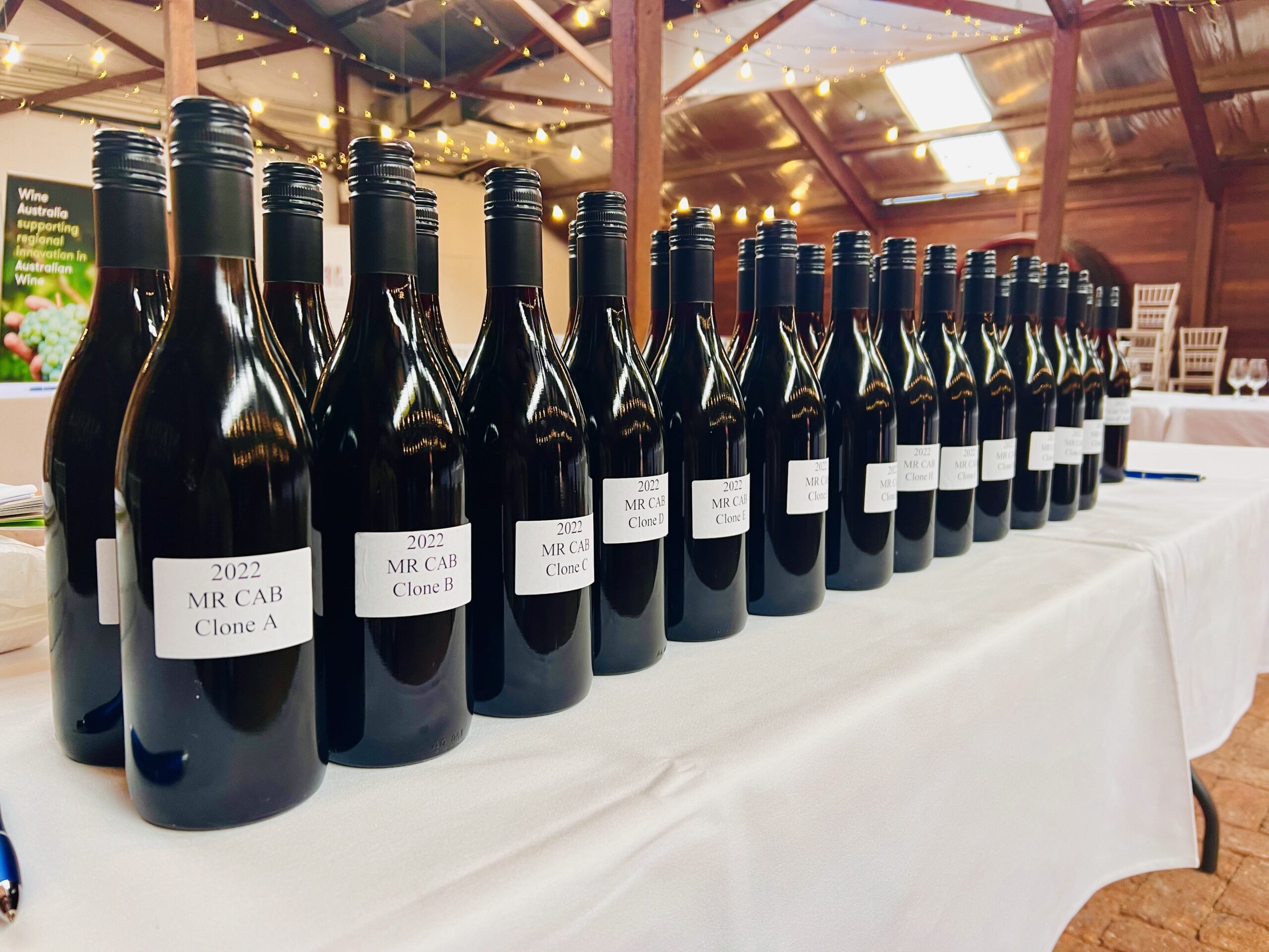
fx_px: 953
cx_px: 634
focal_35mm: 26
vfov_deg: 53.1
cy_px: 476
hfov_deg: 67.3
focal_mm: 5.7
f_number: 1.5
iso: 64
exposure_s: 1/50
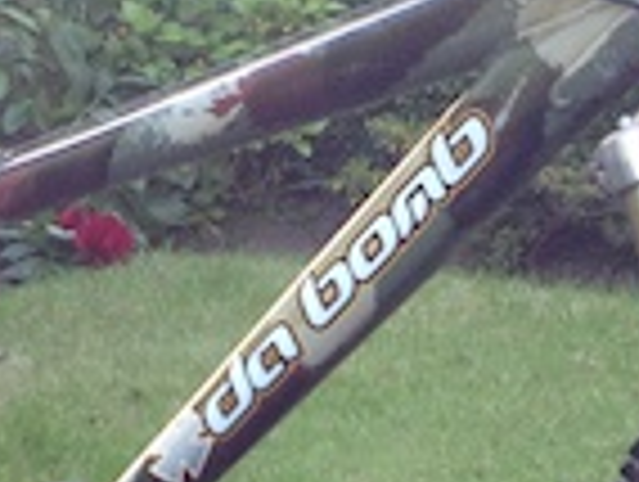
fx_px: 3643
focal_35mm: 197
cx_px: 405
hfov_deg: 10.0
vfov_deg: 7.5
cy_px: 455
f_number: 2.4
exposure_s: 1/120
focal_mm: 4.28
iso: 80
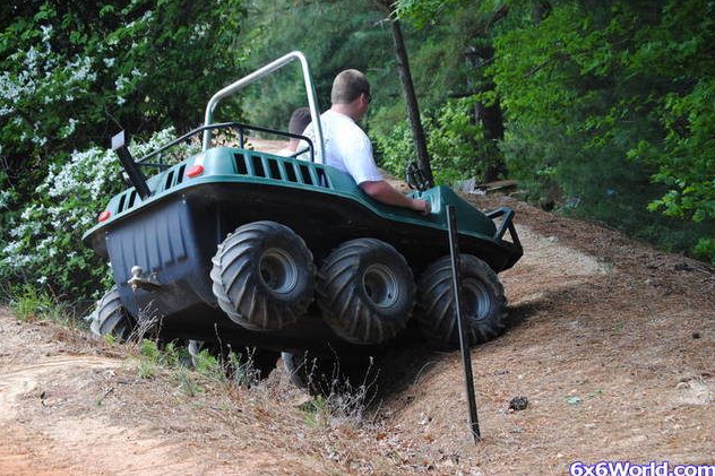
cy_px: 236
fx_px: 1658
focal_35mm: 84
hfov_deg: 24.3
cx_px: 358
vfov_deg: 16.3
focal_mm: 55
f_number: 5.6
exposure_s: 1/125
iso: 110
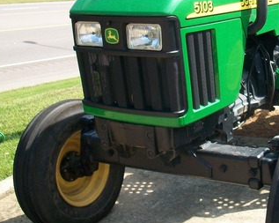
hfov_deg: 32.0
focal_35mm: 57
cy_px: 63
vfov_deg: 26.4
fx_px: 470
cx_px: 232
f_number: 2.8
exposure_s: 1/500
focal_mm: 5.7
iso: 80
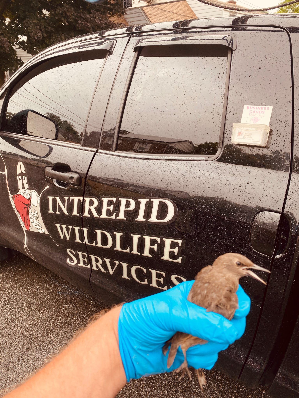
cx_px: 150
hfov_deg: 53.1
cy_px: 199
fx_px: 299
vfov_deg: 67.3
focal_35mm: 26
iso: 50
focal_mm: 4.25
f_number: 1.8
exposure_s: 1/122
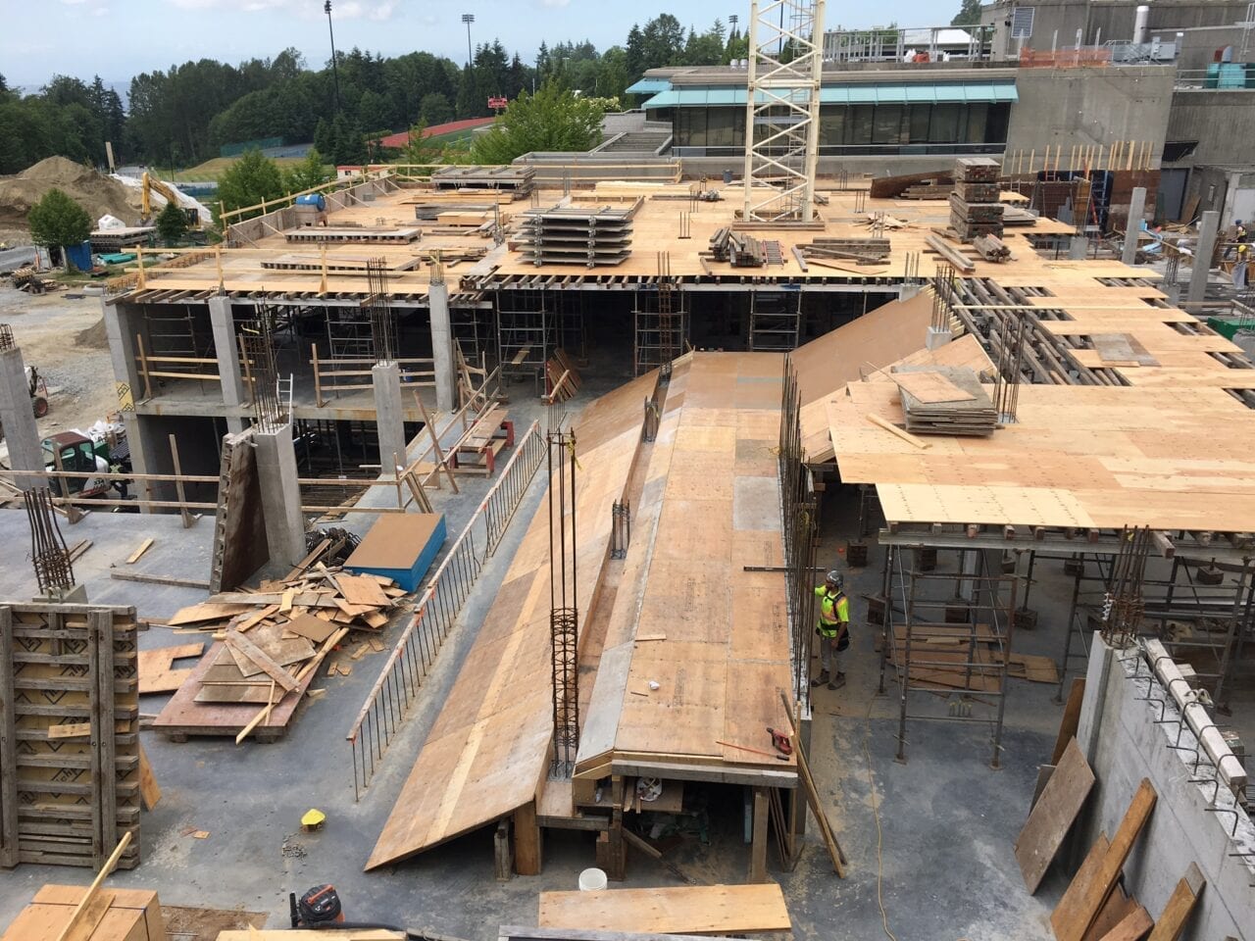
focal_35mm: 29
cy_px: 470
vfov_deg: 48.2
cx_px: 628
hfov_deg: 61.7
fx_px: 1051
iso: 25
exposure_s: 1/1040
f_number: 2.2
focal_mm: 4.15
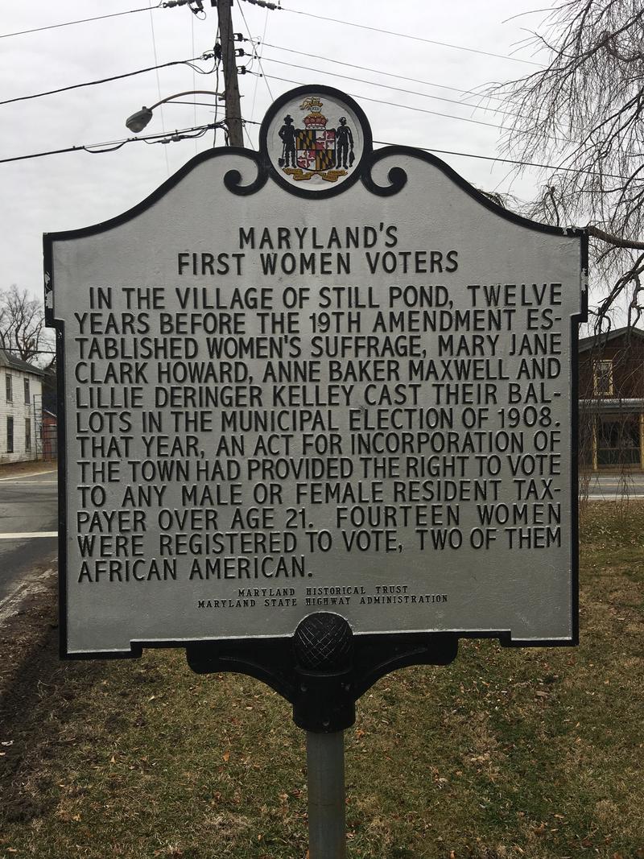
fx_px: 720
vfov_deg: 61.7
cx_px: 322
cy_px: 430
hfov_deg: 48.2
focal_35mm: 29
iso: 25
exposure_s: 1/561
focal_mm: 4.15
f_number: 2.2
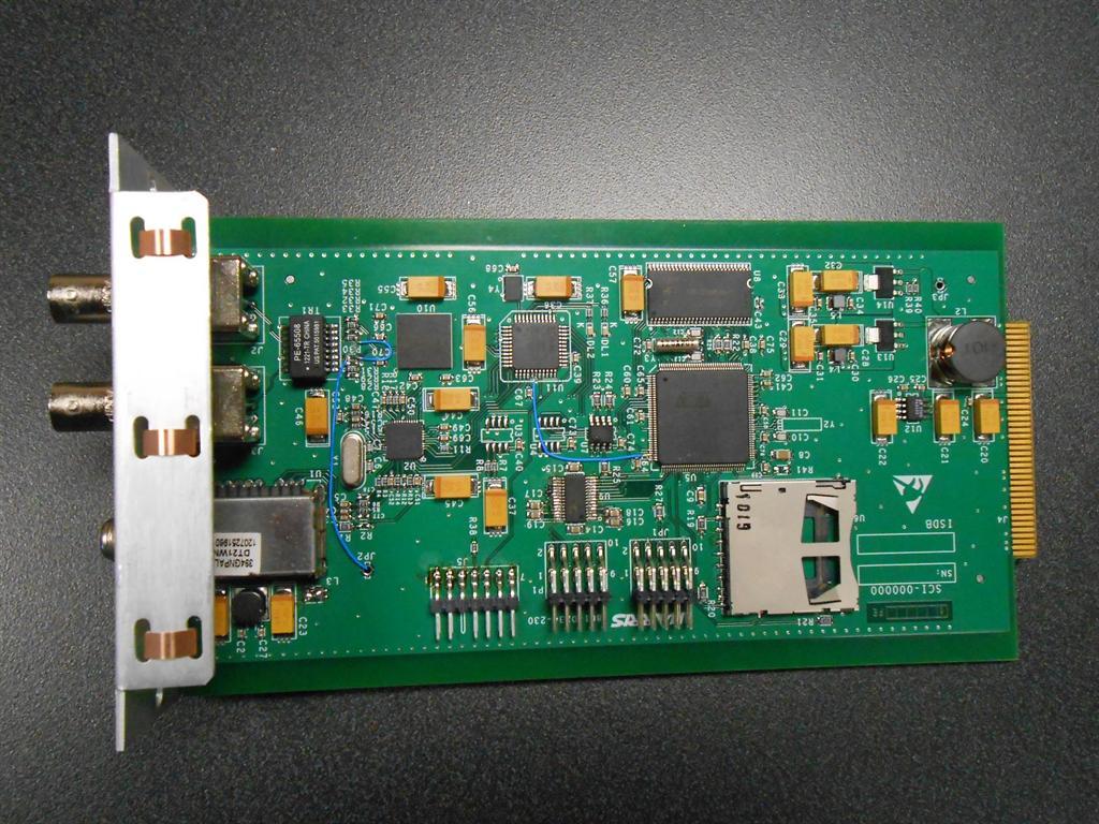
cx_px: 550
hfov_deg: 60.0
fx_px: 952
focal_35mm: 30
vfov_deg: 46.8
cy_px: 412
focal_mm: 5.3
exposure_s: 1/60
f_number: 3.8
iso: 800
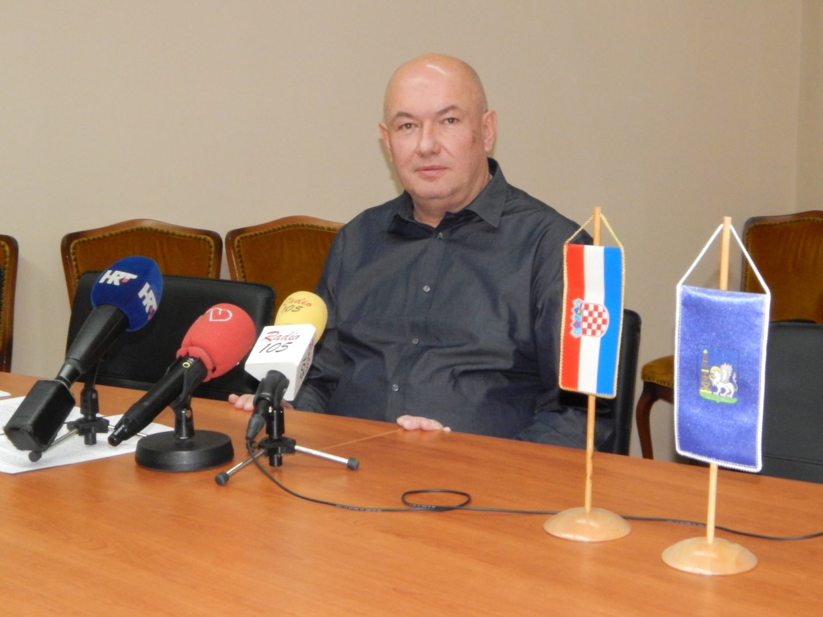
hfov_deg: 31.7
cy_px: 308
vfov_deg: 24.0
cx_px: 412
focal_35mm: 61
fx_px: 1450
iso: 640
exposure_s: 1/30
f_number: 4
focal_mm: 10.9
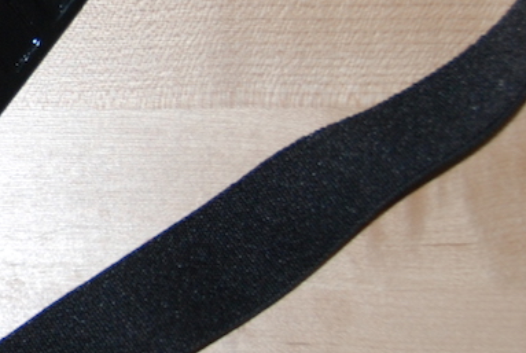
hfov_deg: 9.0
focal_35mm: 223
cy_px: 133
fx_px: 3265
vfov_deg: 6.2
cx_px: -250
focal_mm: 38
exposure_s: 1/60
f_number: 4.5
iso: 200
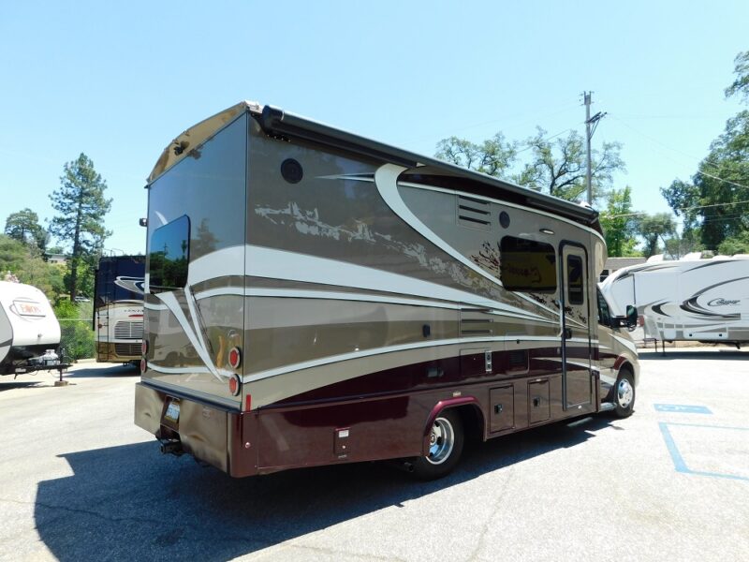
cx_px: 374
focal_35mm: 23
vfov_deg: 58.9
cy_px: 281
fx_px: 498
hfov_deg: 73.9
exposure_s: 1/800
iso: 125
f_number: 3
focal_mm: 4
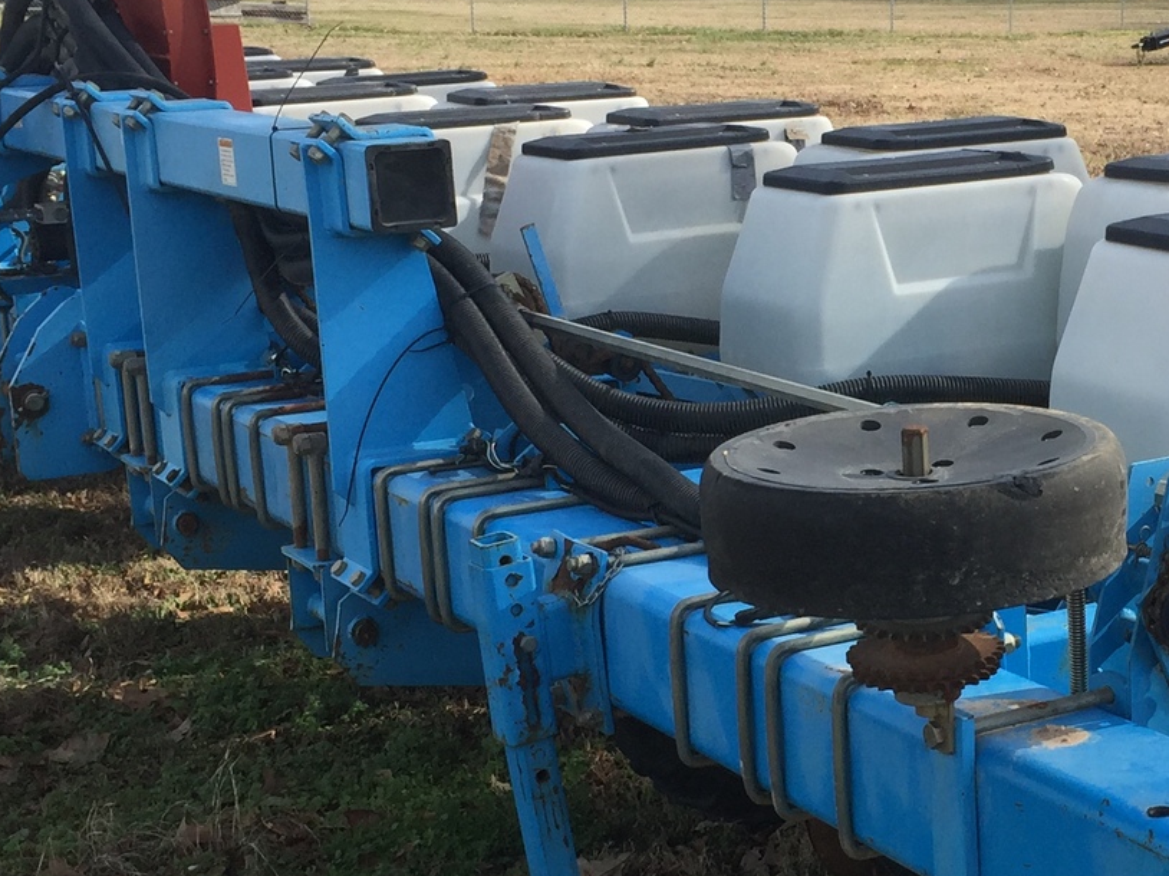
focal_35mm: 73
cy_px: 507
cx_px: 1011
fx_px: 2465
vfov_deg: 20.1
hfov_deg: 26.0
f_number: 2.2
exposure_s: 1/1099
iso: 32
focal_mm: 4.15
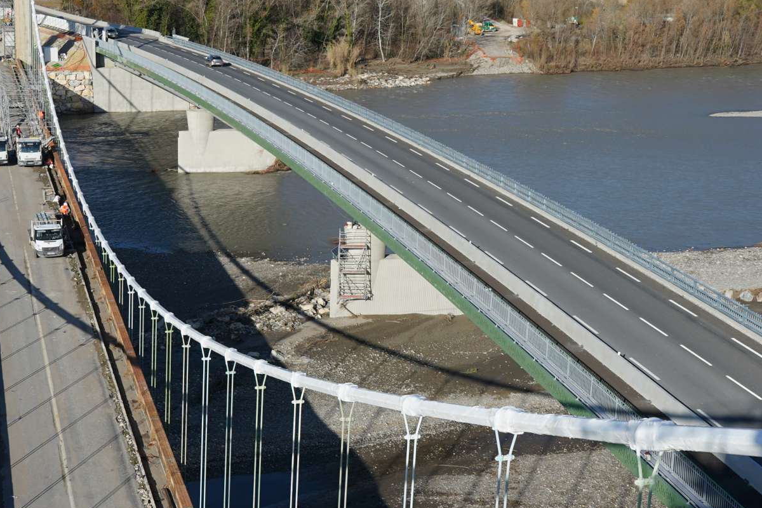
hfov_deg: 33.9
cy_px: 196
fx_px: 1249
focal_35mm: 59
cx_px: 341
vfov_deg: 22.9
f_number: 8
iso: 200
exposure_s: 1/640
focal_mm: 31
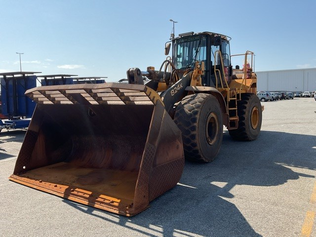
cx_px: 158
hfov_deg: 61.7
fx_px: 265
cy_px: 118
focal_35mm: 29
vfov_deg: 48.2
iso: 16
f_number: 1.8
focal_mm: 3
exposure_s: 1/1786
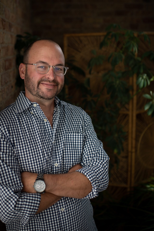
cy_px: 116
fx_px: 225
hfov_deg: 37.9
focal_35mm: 35
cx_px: 77
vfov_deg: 54.4
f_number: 2
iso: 125
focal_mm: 35
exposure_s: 1/250
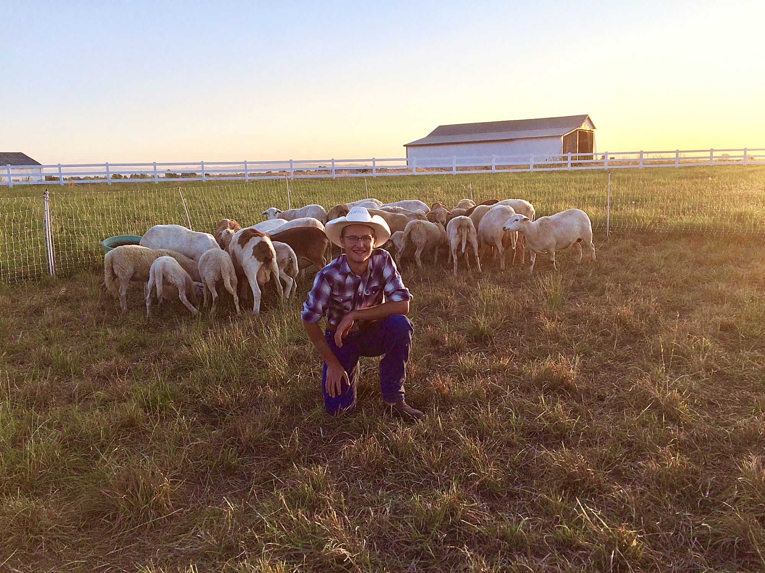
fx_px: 641
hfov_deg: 61.7
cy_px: 286
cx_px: 382
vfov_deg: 48.2
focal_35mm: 29
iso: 32
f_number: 2.2
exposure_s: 1/684
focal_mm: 4.15
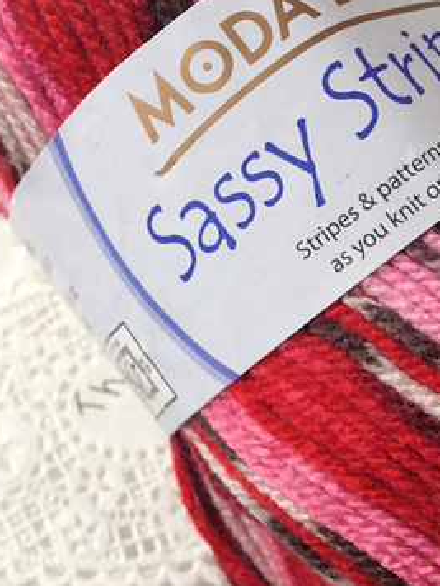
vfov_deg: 30.7
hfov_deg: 23.2
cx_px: 293
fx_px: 1068
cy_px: 260
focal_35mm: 63
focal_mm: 4.28
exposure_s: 1/60
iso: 64
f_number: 2.4
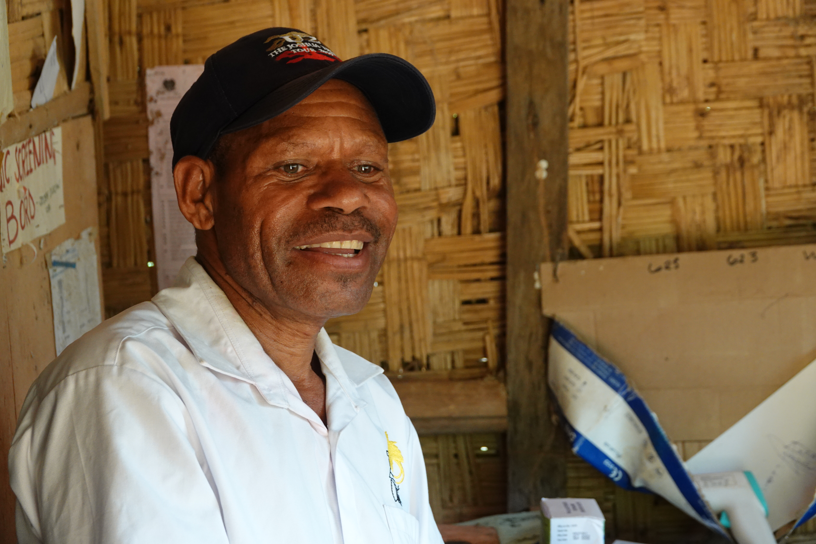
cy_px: 272
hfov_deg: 17.8
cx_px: 408
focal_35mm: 115
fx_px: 2606
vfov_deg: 11.9
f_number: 4
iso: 800
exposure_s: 1/100
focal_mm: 42.08
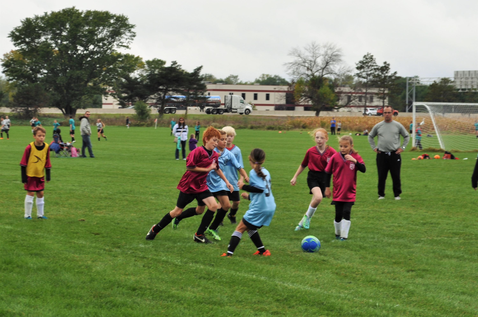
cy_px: 158
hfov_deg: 24.6
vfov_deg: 16.5
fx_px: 1094
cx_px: 239
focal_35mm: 82
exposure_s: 1/200
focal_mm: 55
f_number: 8
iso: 200
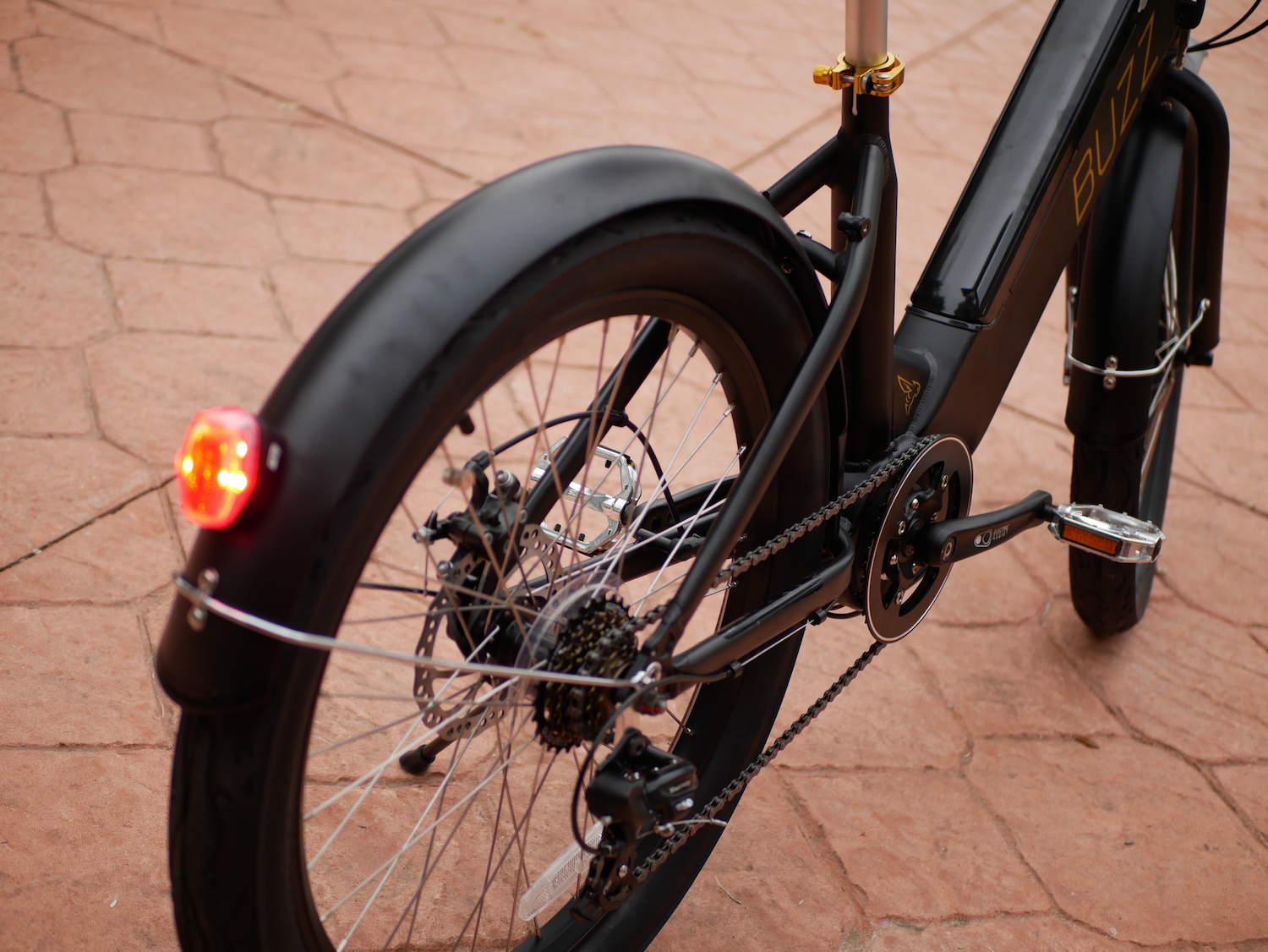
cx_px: 634
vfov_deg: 29.1
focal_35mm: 50
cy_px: 476
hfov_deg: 38.2
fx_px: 1832
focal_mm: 25
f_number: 1.7
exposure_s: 1/125
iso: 200
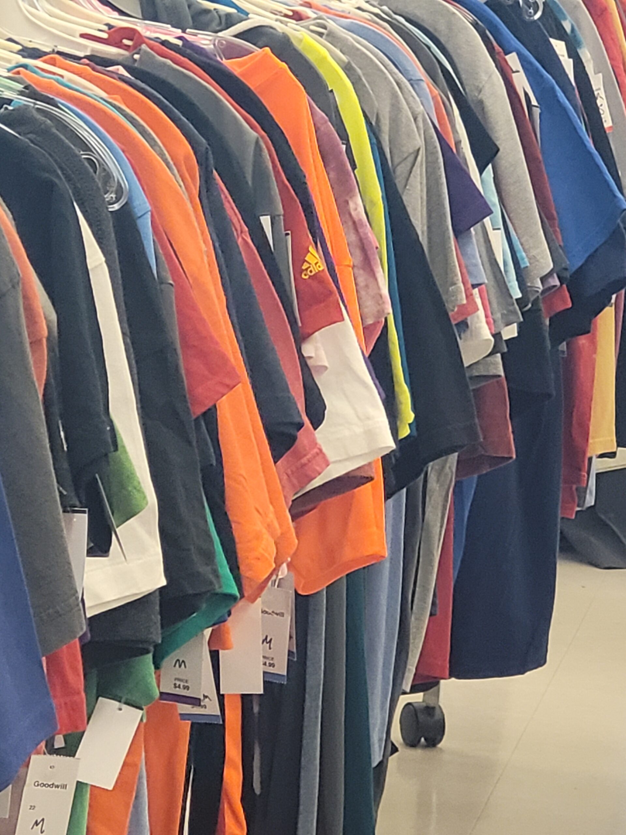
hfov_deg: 19.4
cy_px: 418
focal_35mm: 76
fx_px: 1833
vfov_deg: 25.7
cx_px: 313
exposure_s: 1/60
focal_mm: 7.12
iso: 200
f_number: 2.4
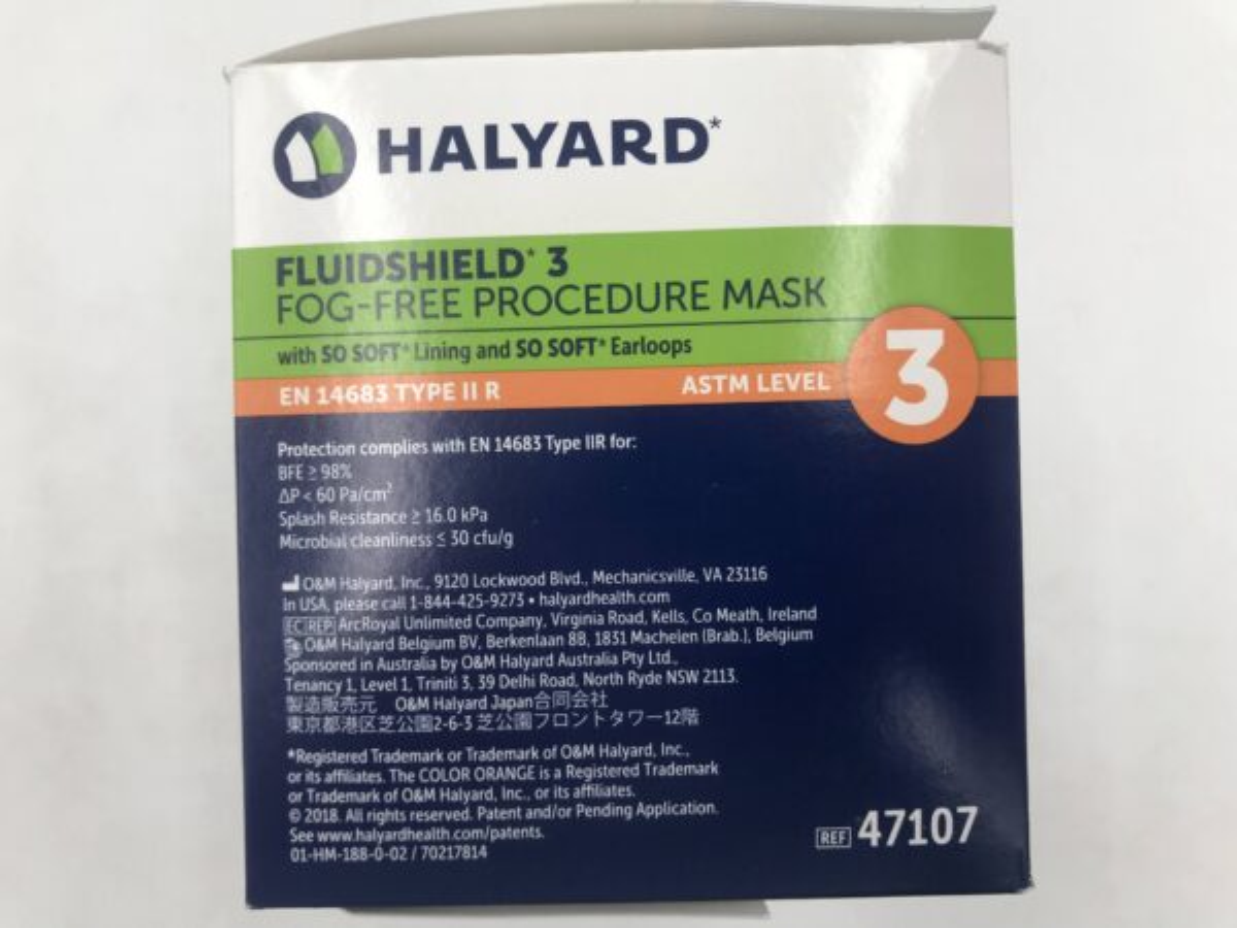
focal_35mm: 28
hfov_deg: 63.4
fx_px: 1001
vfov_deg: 49.7
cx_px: 618
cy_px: 464
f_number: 1.8
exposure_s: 1/120
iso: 25
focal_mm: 3.99
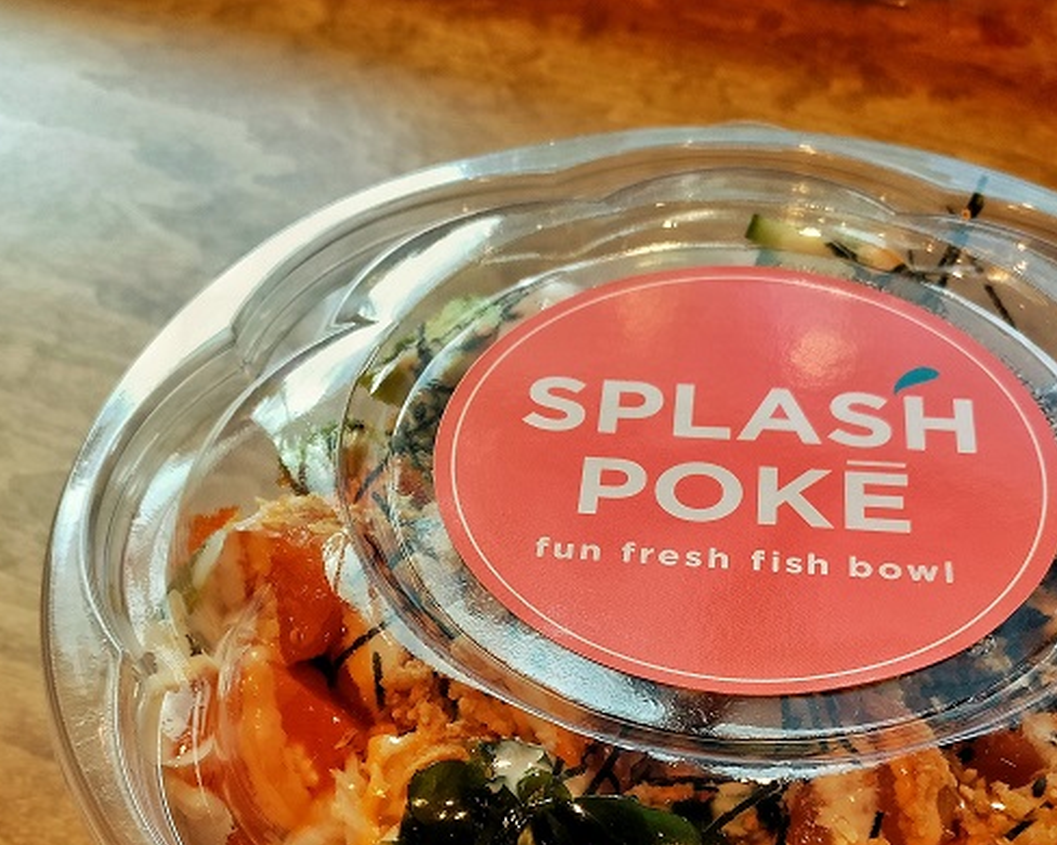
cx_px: 505
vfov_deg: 28.4
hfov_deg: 36.0
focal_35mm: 52
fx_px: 1626
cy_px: 696
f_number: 2
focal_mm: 4.26
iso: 160
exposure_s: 1/50
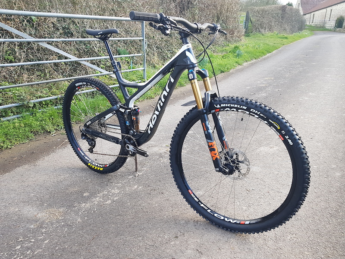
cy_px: 130
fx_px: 259
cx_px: 172
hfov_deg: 67.3
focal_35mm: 26
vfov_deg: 53.1
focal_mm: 4.2
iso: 50
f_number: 1.7
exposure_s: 1/129
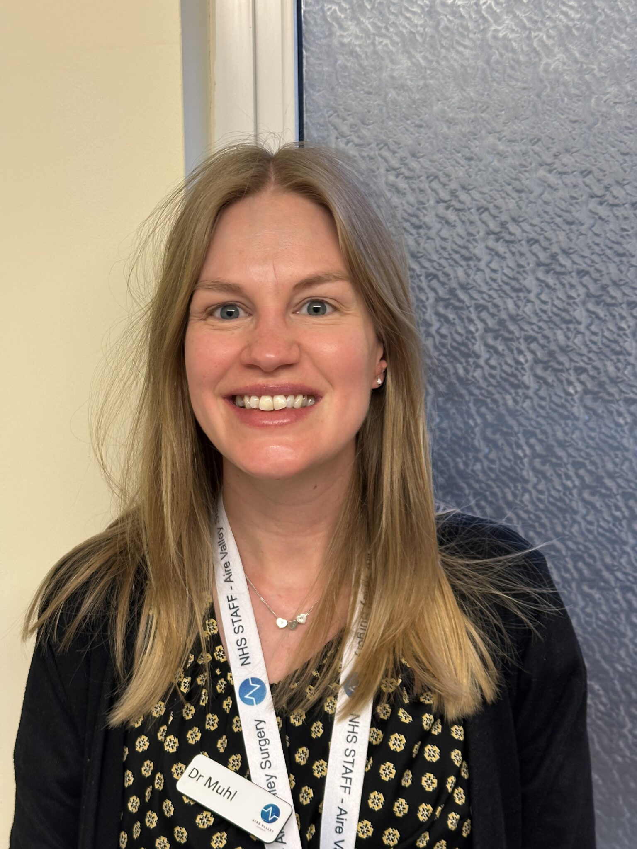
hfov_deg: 30.3
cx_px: 318
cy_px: 424
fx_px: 1178
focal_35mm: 48
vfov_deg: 39.7
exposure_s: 1/50
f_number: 1.78
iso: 125
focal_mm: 6.86
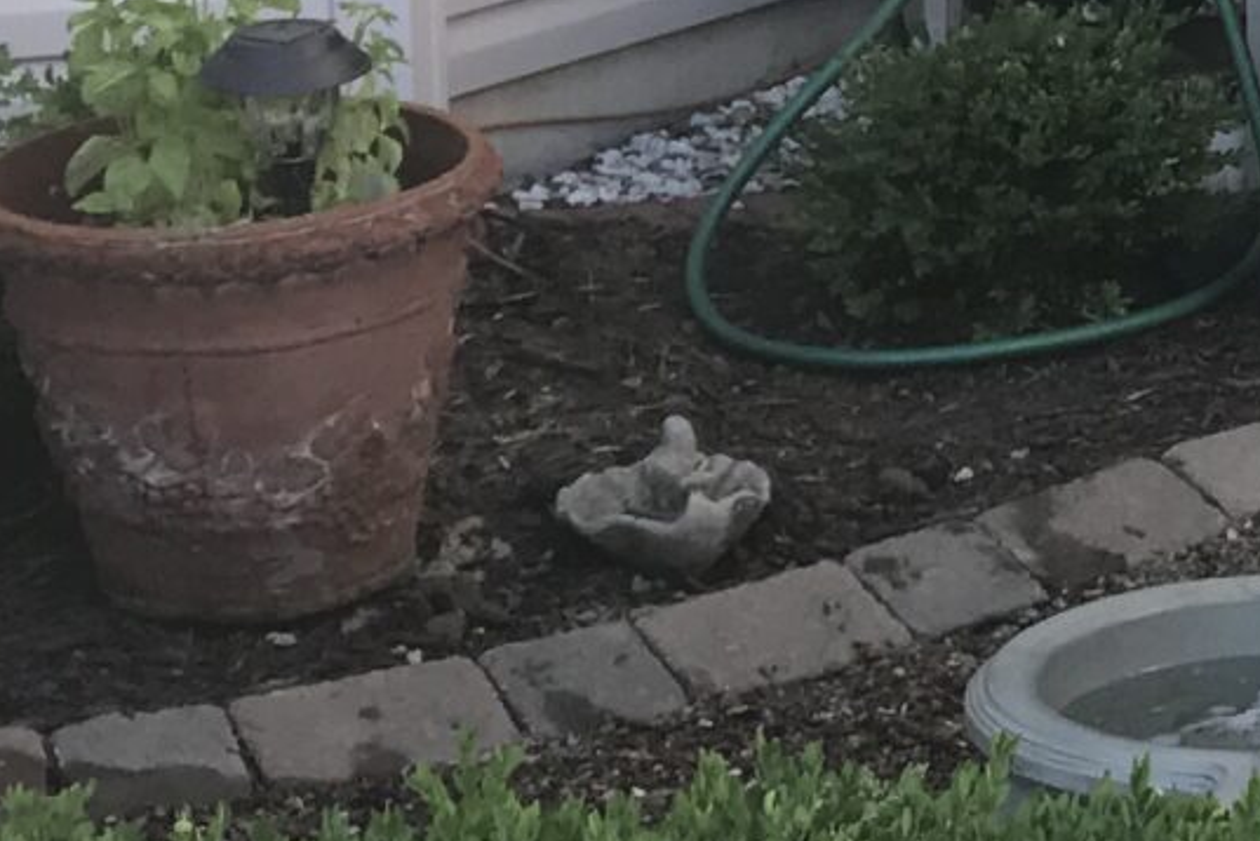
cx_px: 1707
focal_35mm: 139
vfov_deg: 9.8
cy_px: -49
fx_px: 4867
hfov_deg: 14.1
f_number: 1.8
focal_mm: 3.99
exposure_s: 1/273
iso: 20
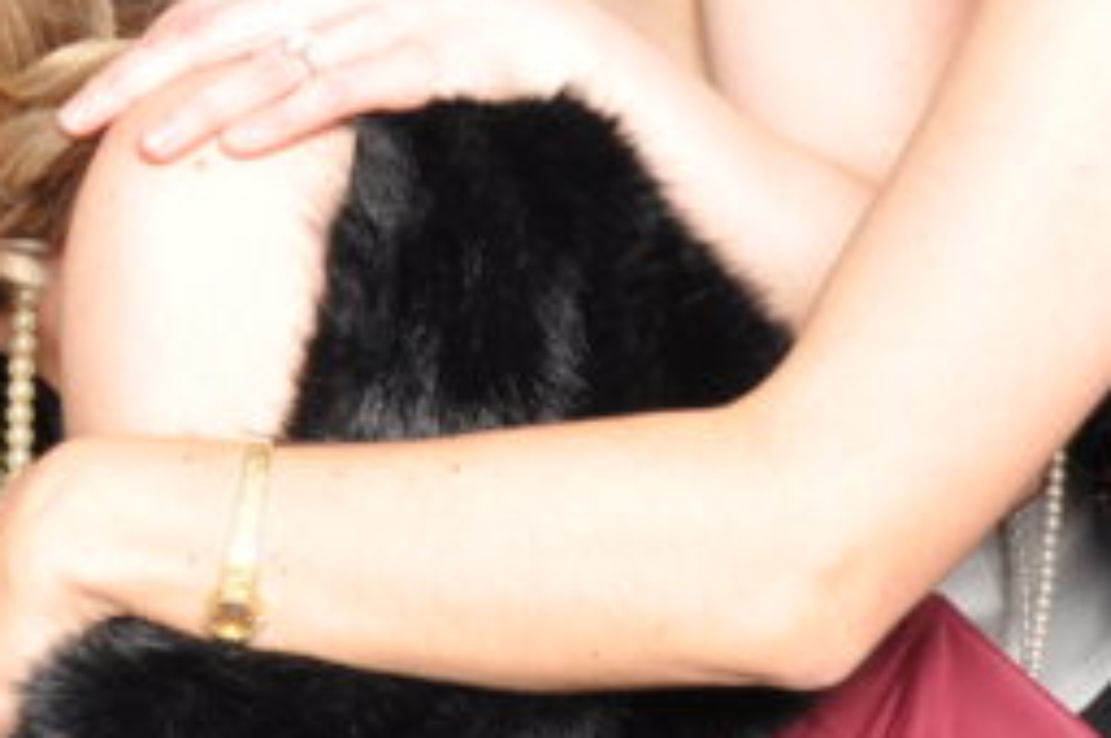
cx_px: 52
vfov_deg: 11.6
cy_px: -193
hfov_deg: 17.5
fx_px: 3544
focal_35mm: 115
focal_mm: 20
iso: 400
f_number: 8
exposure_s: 1/200
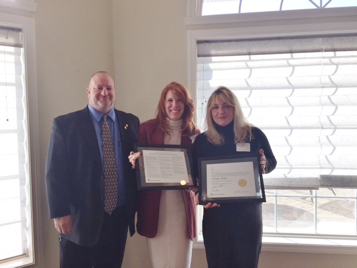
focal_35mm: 29
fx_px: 299
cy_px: 134
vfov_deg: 48.2
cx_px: 178
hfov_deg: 61.7
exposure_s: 1/314
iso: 32
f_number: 2.2
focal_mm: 4.15
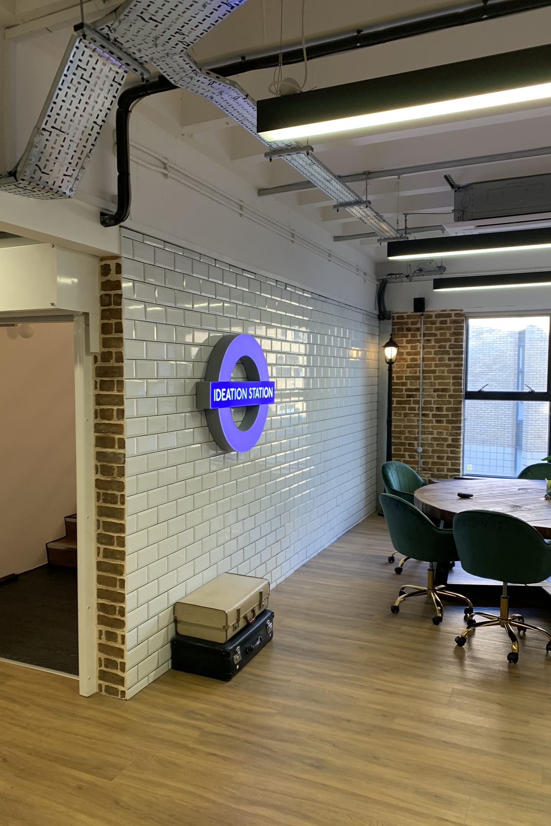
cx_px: 248
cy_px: 418
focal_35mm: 28
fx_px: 643
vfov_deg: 65.5
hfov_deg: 46.3
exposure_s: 1/100
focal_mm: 4.25
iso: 80
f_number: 1.8
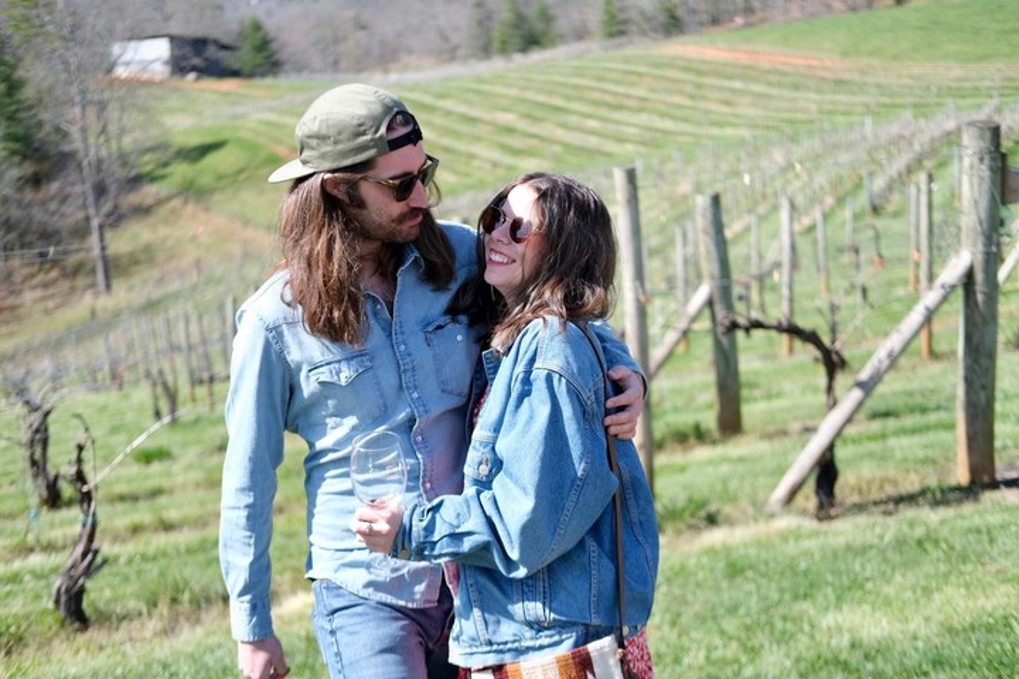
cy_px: 340
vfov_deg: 25.5
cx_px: 510
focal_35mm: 53
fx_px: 1500
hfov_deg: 37.5
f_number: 2
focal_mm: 35
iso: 200
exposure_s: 1/2400
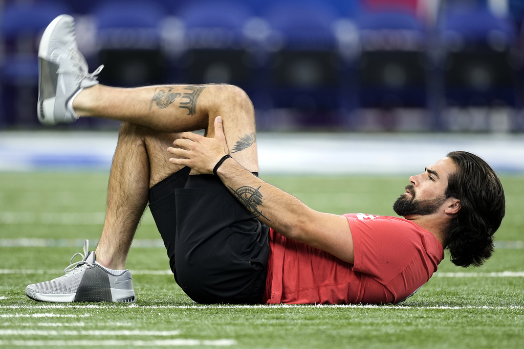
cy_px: 174
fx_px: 13101
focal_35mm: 900
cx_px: 262
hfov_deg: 2.3
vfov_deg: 1.5
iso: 500
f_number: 4
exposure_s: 1/160
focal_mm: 600
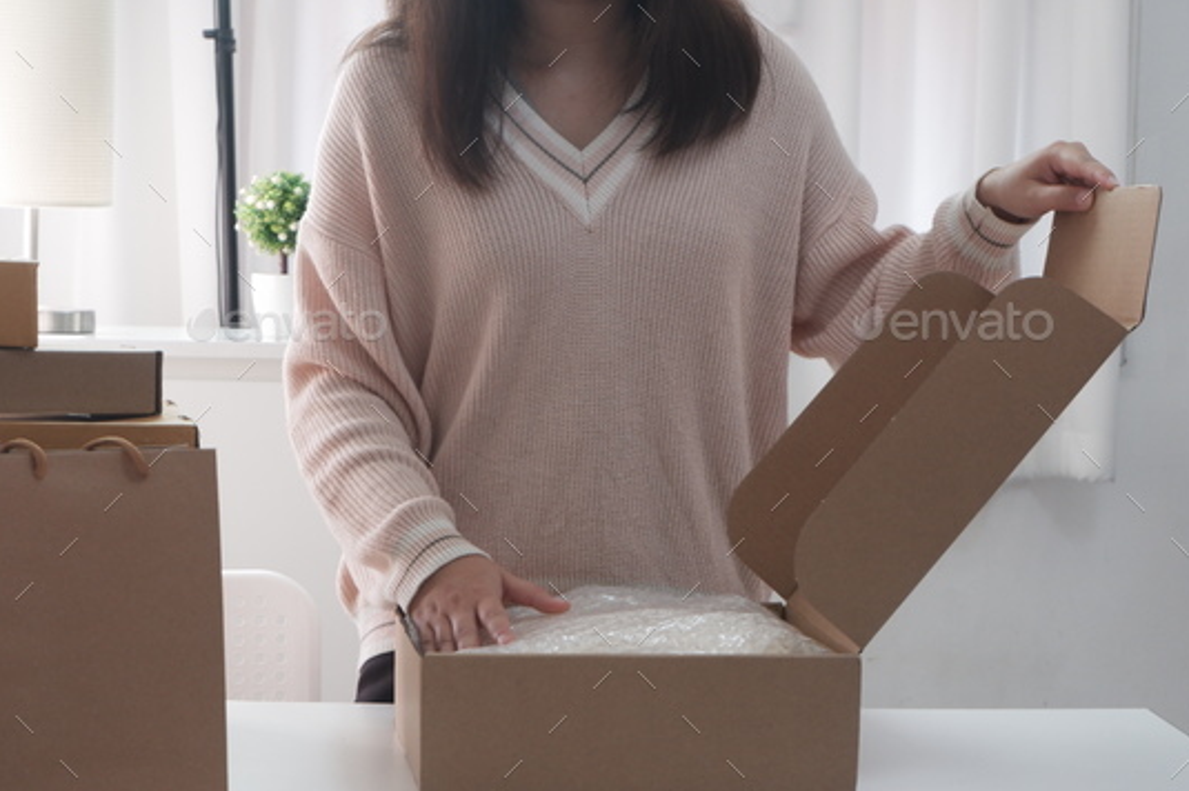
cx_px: 613
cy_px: 428
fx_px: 2475
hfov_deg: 27.0
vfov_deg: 18.2
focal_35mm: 75
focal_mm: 45
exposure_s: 1/100
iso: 800
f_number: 5.6
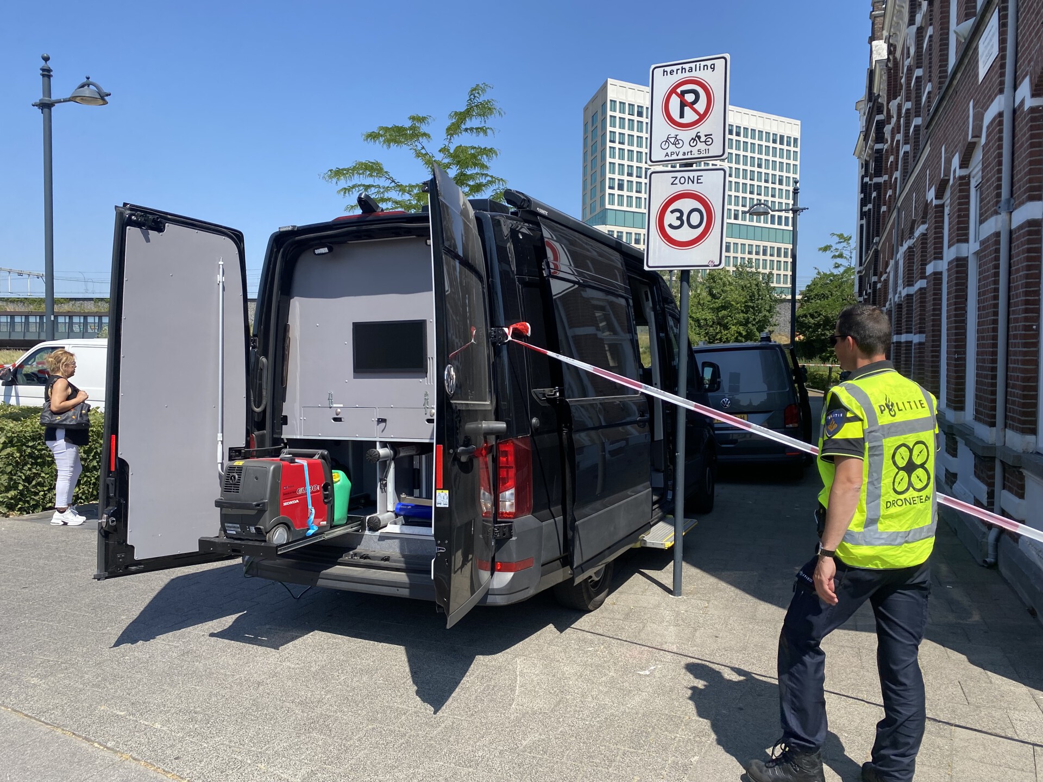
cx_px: 522
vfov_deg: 53.1
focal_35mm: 26
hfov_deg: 67.3
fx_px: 783
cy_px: 391
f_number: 1.8
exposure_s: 1/2268
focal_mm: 4.25
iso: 32
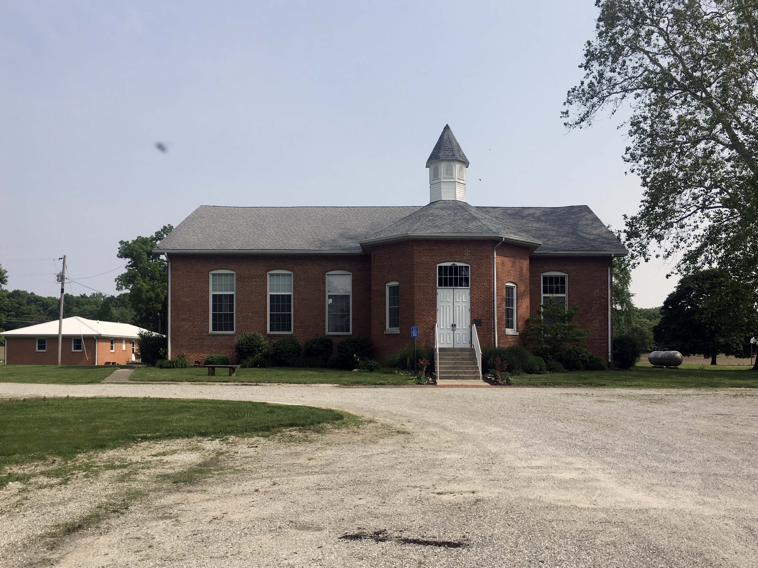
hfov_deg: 61.7
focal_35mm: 29
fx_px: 635
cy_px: 284
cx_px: 379
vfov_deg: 48.2
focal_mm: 4.15
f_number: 2.2
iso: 25
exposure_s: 1/1500
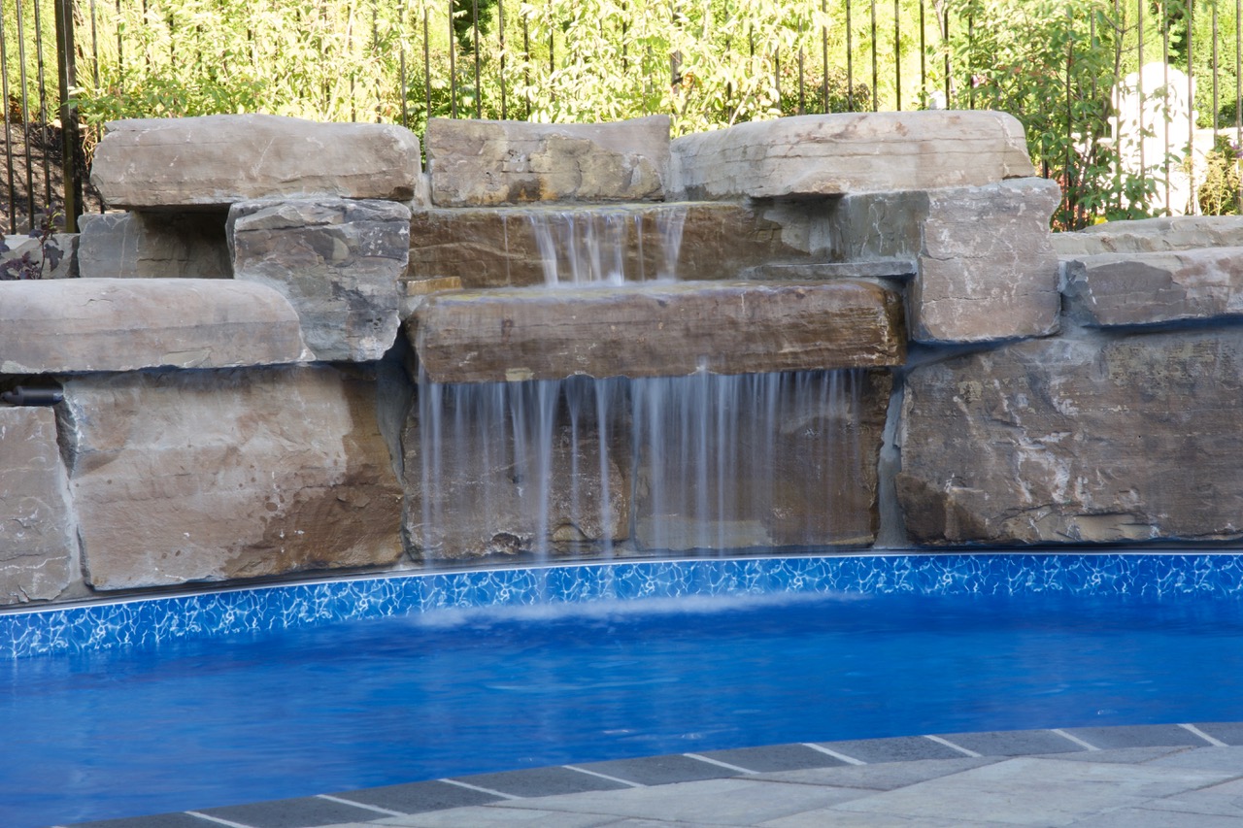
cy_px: 414
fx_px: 3625
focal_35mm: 105
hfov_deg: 19.5
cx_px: 622
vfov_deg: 13.0
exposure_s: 1/2.5
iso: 50
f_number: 22
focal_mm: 70
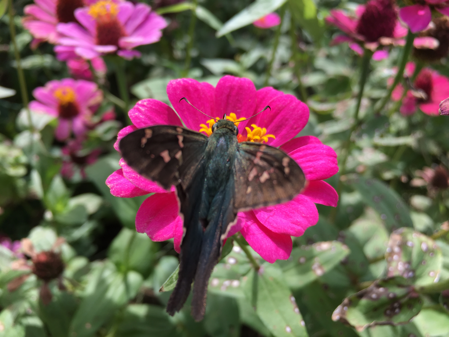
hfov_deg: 61.7
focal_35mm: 29
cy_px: 168
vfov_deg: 48.2
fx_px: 376
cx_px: 224
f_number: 2.2
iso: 25
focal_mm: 4.15
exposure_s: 1/534
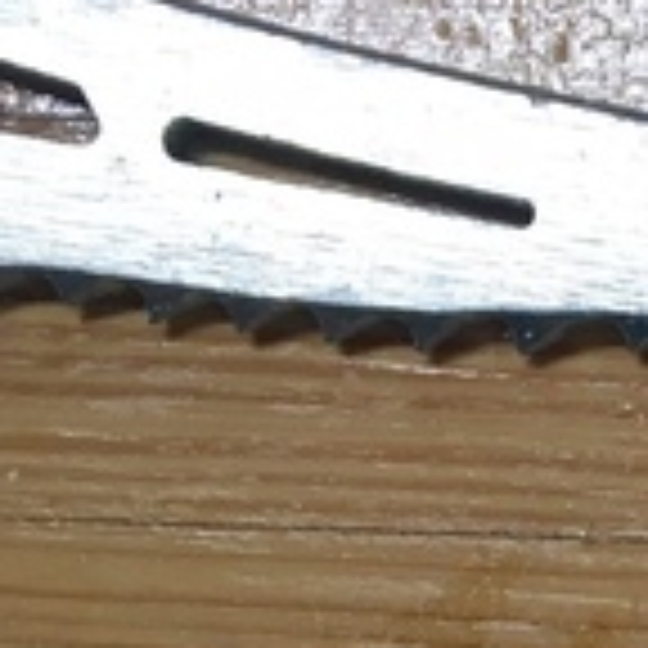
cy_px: 810
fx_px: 2838
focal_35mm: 134
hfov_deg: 11.9
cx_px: 1195
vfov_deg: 12.7
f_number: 2.2
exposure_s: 1/30
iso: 32
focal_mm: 4.15
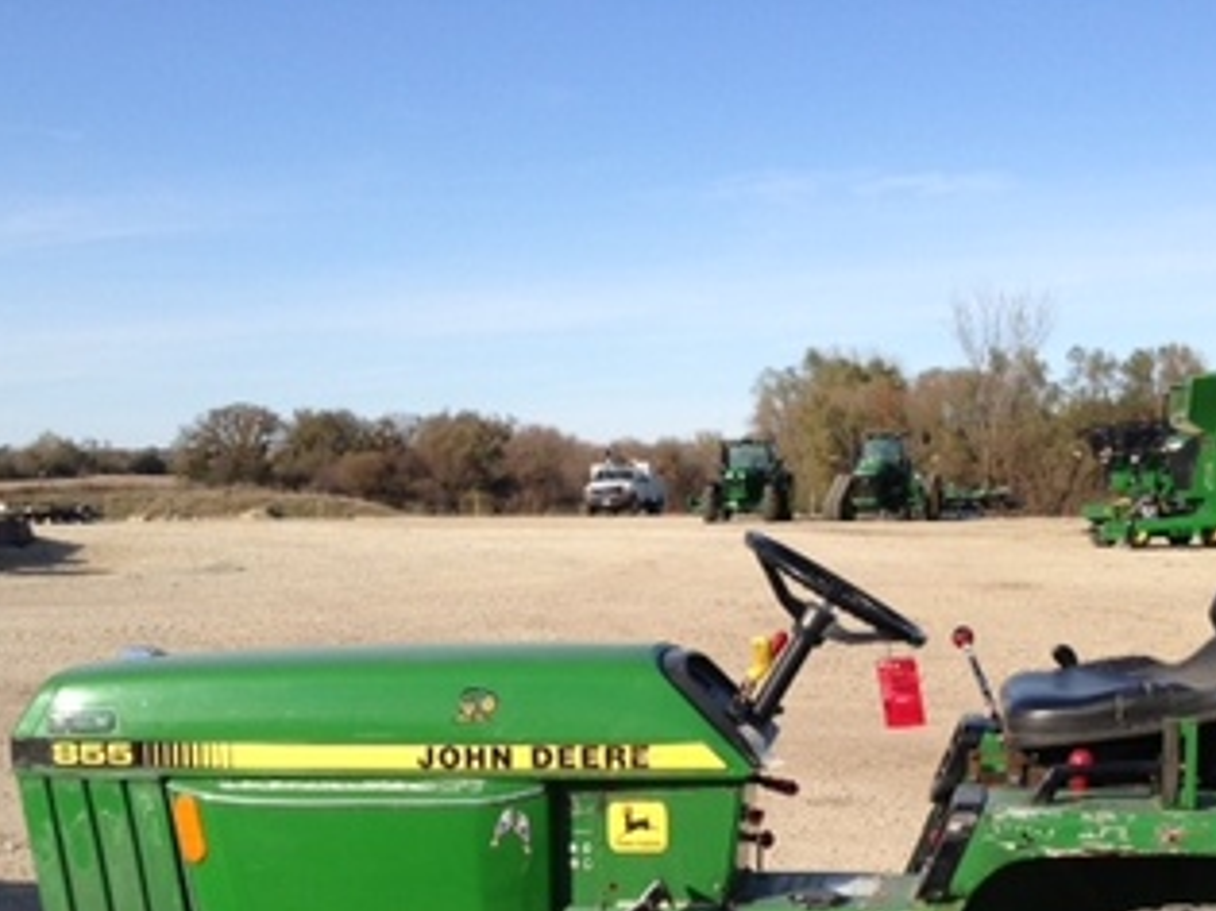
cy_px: 784
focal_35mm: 57
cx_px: 718
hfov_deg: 33.7
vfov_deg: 25.0
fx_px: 2002
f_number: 2.4
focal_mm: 4.13
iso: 50
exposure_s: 1/1427
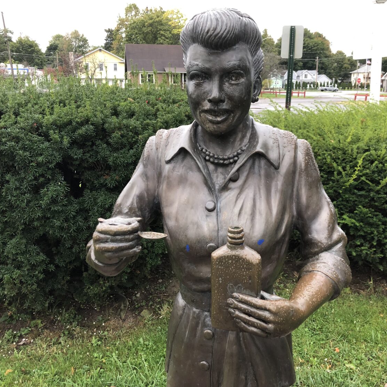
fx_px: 430
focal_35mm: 34
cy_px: 188
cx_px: 206
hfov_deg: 48.4
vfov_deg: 48.4
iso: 40
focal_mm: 4
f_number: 1.8
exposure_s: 1/30
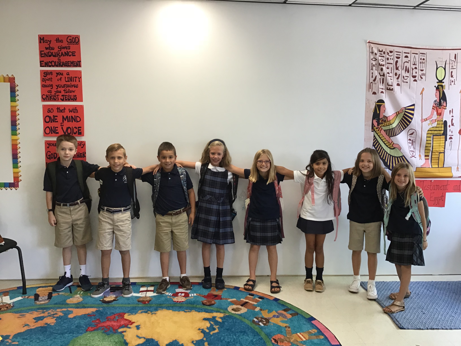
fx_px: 413
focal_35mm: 31
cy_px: 173
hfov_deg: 58.4
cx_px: 230
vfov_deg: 45.4
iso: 50
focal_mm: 3.3
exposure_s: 1/30
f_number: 2.4
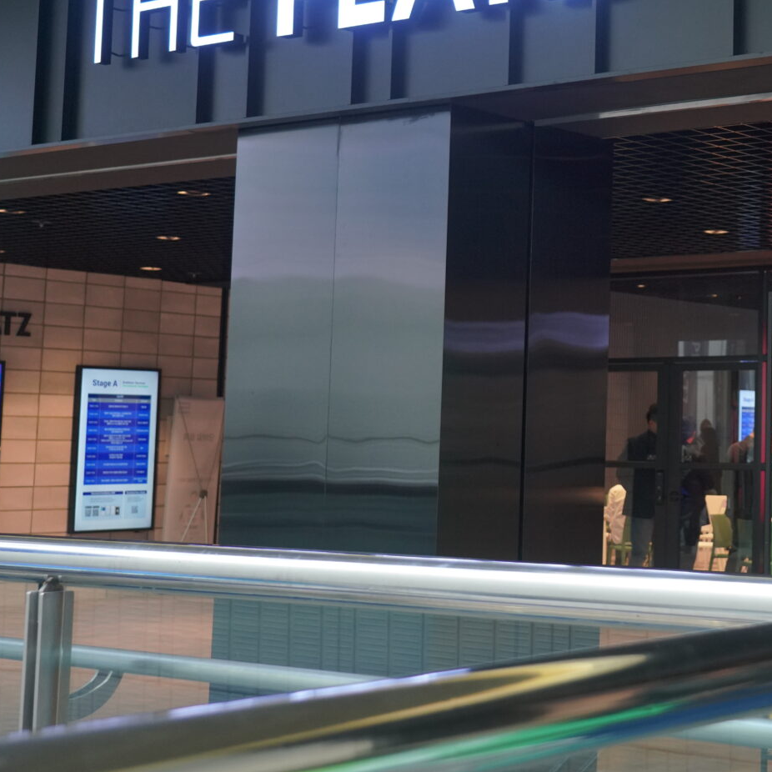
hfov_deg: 24.4
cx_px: 789
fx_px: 1691
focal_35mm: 67
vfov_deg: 25.6
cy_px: 266
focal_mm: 38
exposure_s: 1/200
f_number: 4
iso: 1600
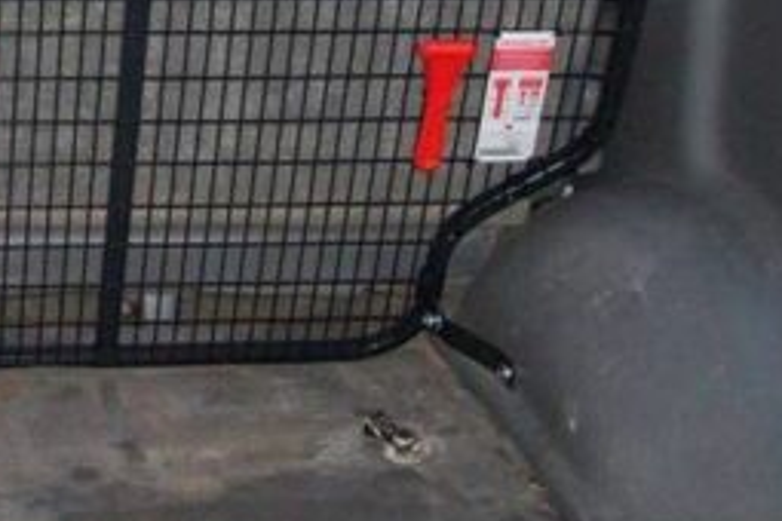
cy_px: -123
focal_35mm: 88
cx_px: -52
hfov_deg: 22.0
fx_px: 1911
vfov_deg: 14.9
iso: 140
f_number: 2.7
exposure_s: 1/64
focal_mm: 6
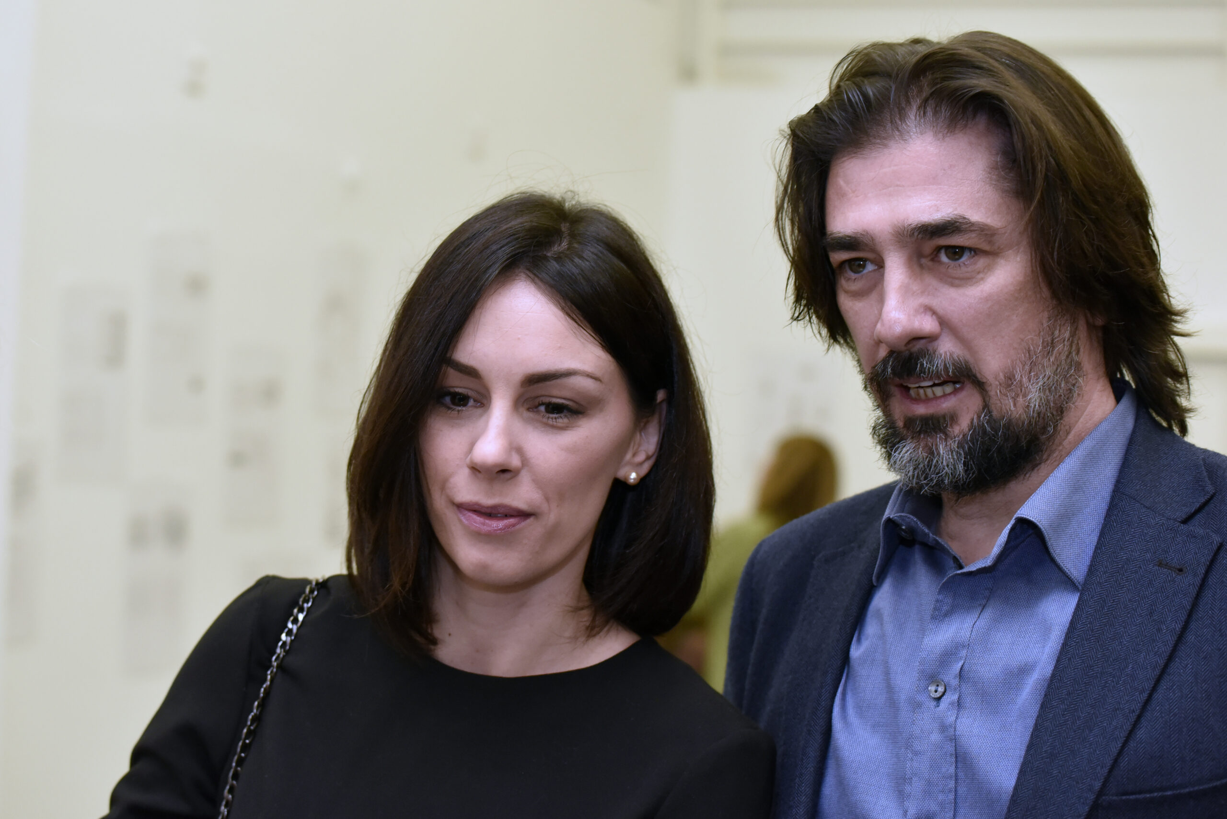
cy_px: 410
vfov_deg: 19.5
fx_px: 2387
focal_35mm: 70
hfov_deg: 28.8
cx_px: 614
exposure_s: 1/250
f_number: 4.5
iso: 2500
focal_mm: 70
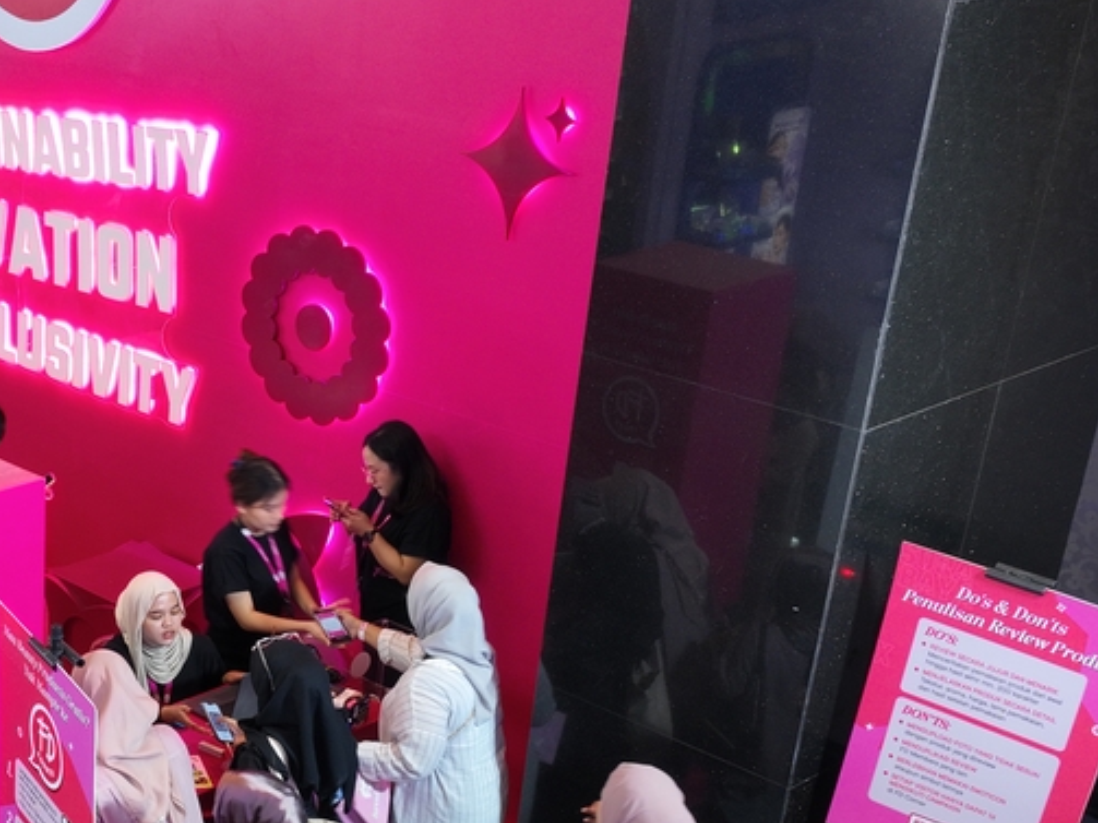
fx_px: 1998
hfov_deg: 28.8
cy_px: 741
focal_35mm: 63
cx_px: 2
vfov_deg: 22.7
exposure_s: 1/15
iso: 150
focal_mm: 12.29
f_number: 2.8
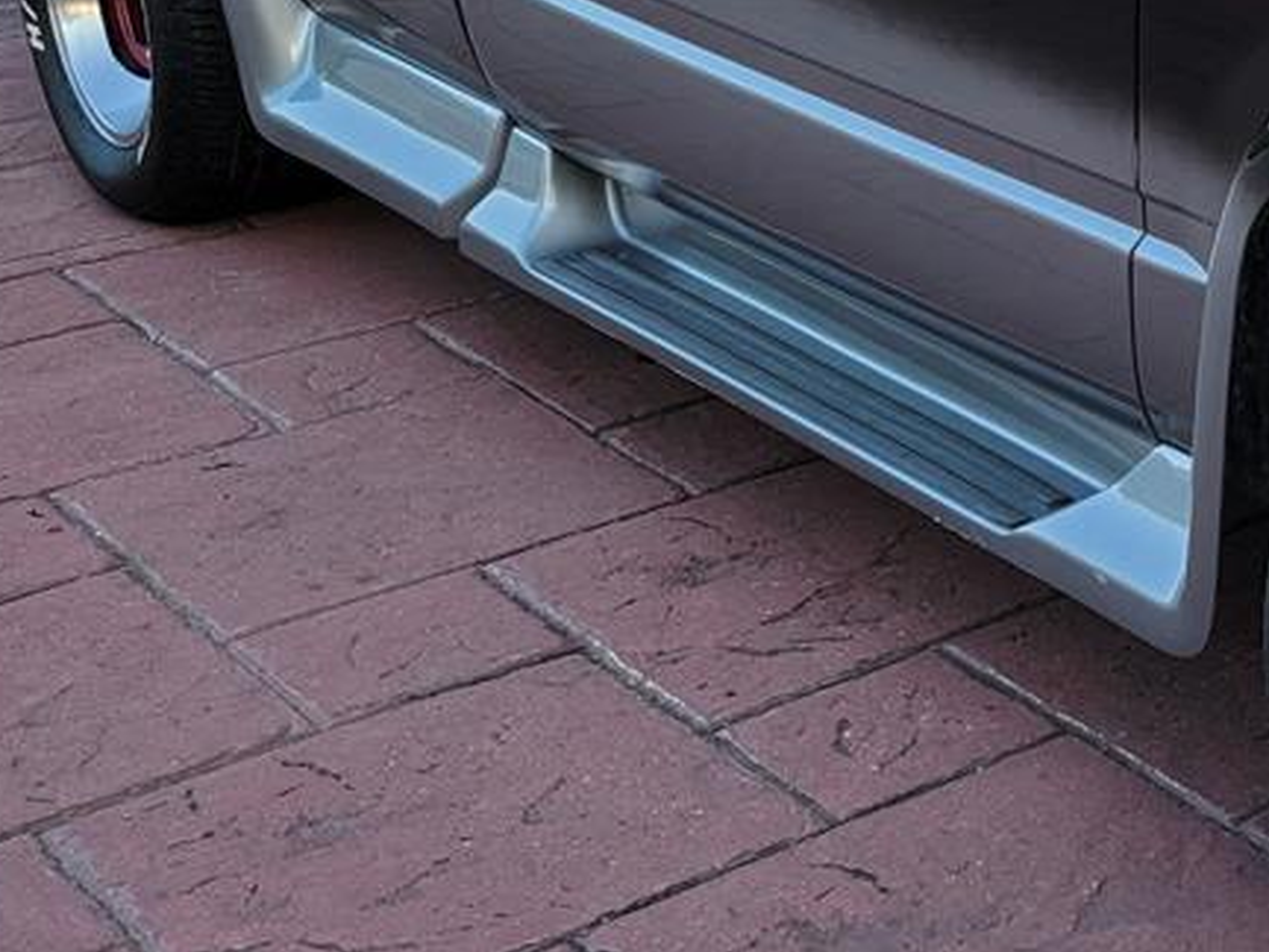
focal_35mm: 80
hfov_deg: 21.5
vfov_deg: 17.9
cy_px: -21
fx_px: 2933
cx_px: 1742
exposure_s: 1/119
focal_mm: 6.7
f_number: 1.8
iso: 50
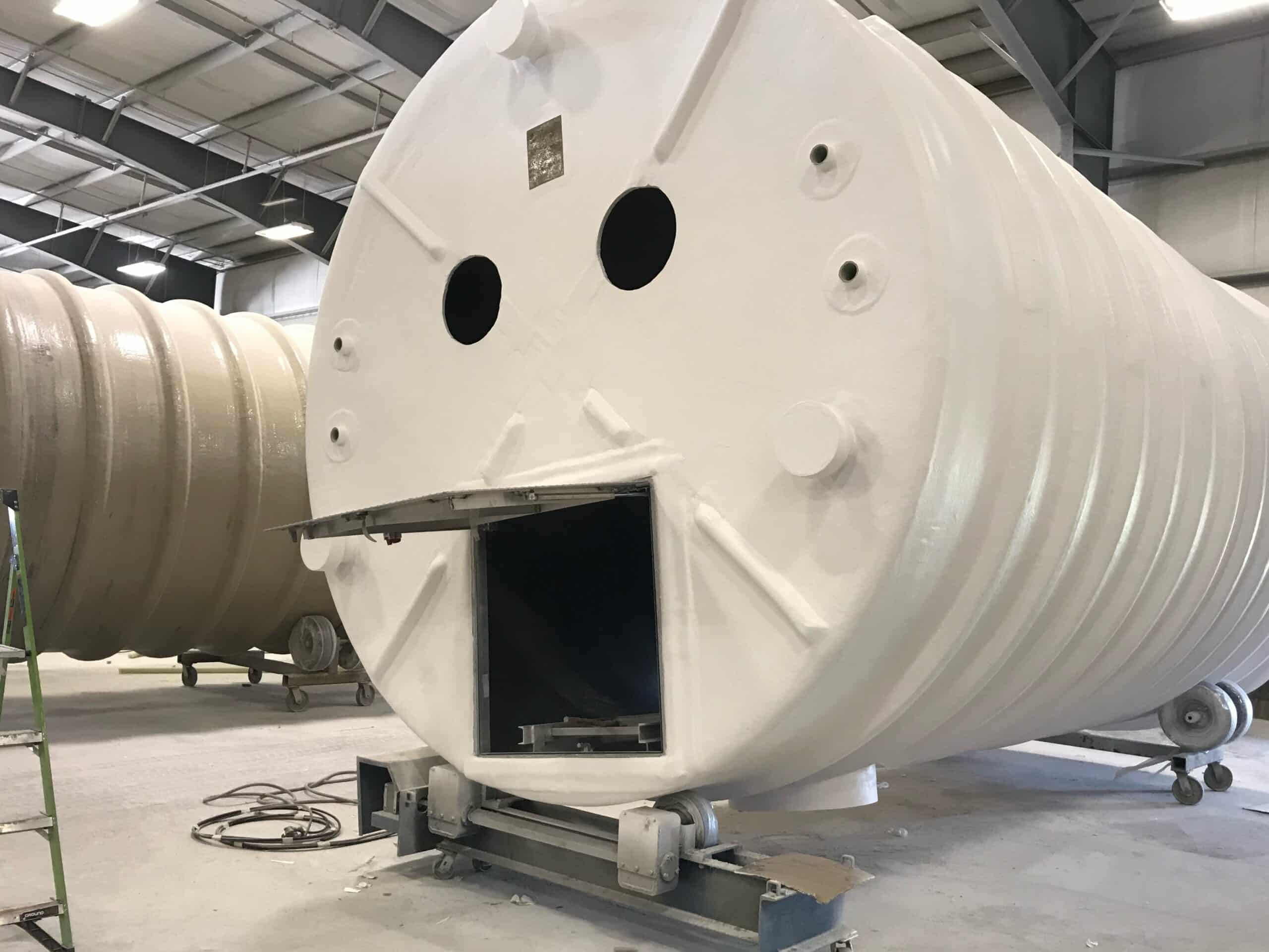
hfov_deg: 63.5
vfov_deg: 49.7
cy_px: 476
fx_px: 1026
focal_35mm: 28
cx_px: 634
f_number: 1.8
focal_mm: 3.99
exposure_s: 1/20
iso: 40
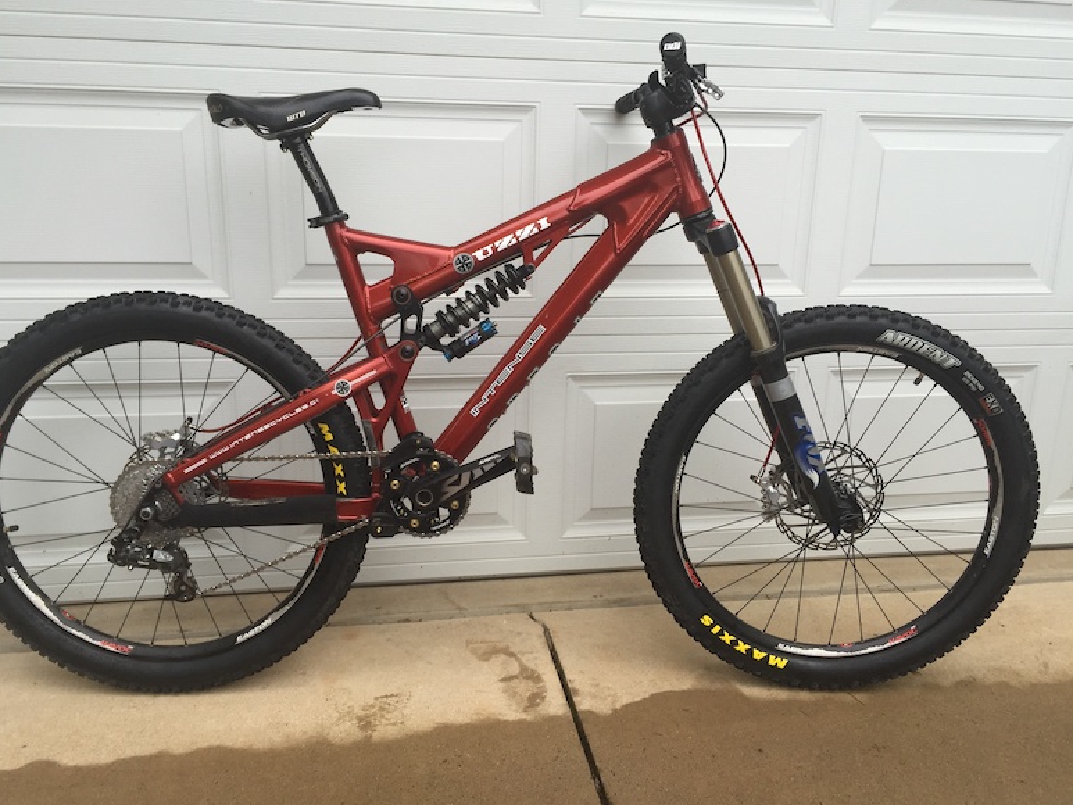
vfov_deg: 46.8
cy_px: 411
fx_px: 930
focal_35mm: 30
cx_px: 525
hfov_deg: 60.0
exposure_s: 1/60
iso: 32
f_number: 2.2
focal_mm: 4.15
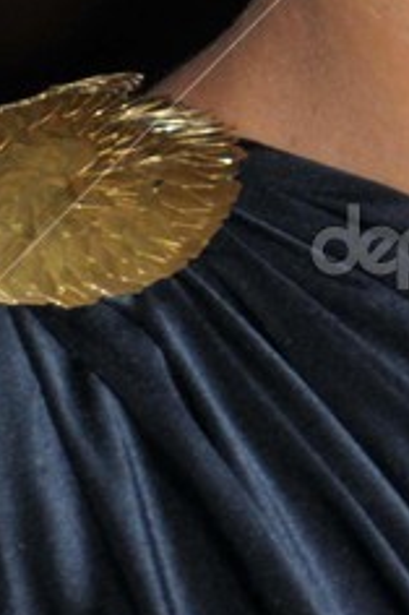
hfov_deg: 1.1
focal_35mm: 1300
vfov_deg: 1.6
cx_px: 550
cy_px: -274
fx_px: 22185
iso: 320
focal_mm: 200
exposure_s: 1/250
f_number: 7.1
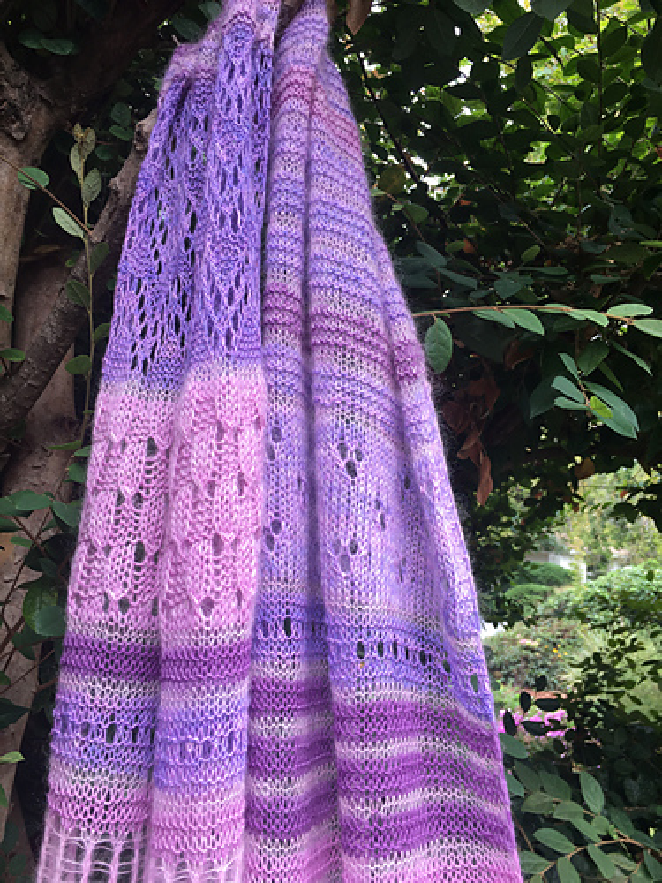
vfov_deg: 61.7
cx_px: 331
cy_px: 442
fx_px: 739
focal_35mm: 29
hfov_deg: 48.2
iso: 25
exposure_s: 1/60
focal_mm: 4.15
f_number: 2.2
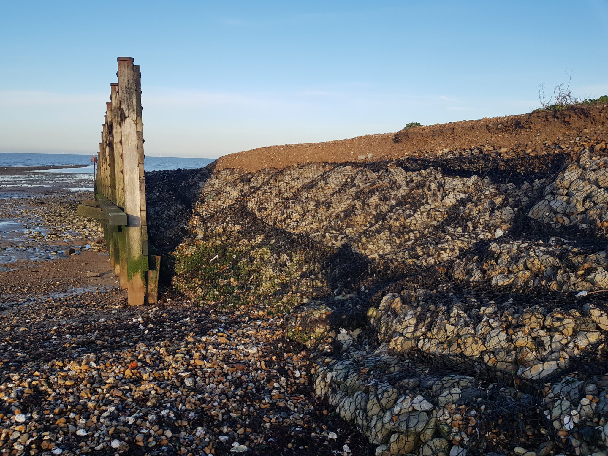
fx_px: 457
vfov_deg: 53.1
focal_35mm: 26
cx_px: 304
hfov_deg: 67.3
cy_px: 228
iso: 40
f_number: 1.7
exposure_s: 1/948
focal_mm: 4.2
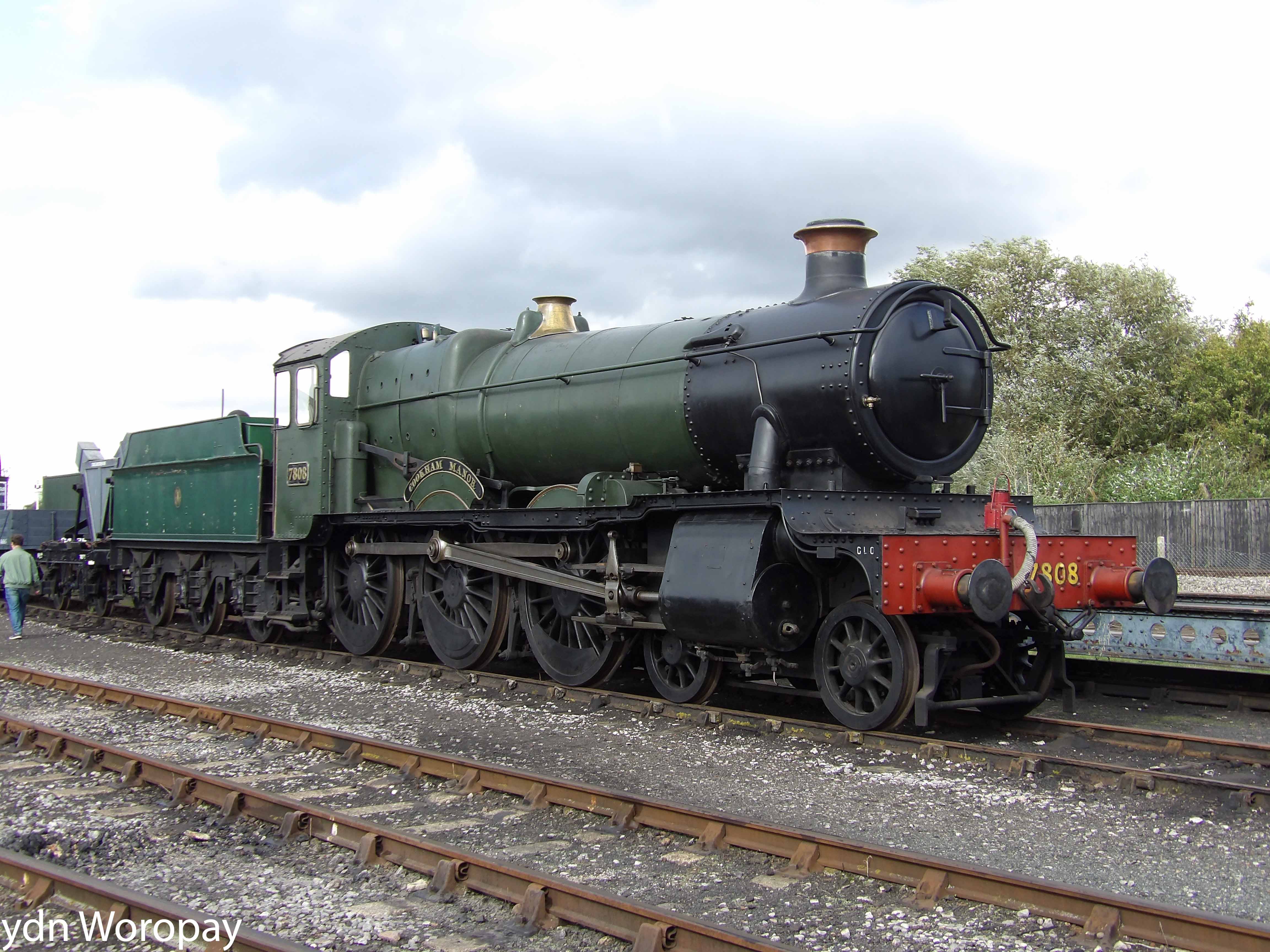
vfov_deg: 36.8
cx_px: 635
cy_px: 476
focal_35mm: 39
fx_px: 1431
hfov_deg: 47.9
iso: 100
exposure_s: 1/244
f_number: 3.7
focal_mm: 7
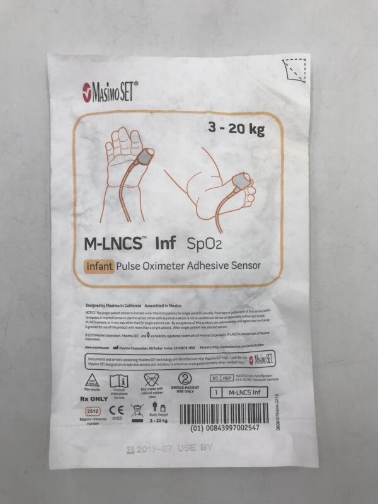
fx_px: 408
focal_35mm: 28
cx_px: 189
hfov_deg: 49.7
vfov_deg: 63.4
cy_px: 252
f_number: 1.8
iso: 20
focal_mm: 3.99
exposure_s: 1/128
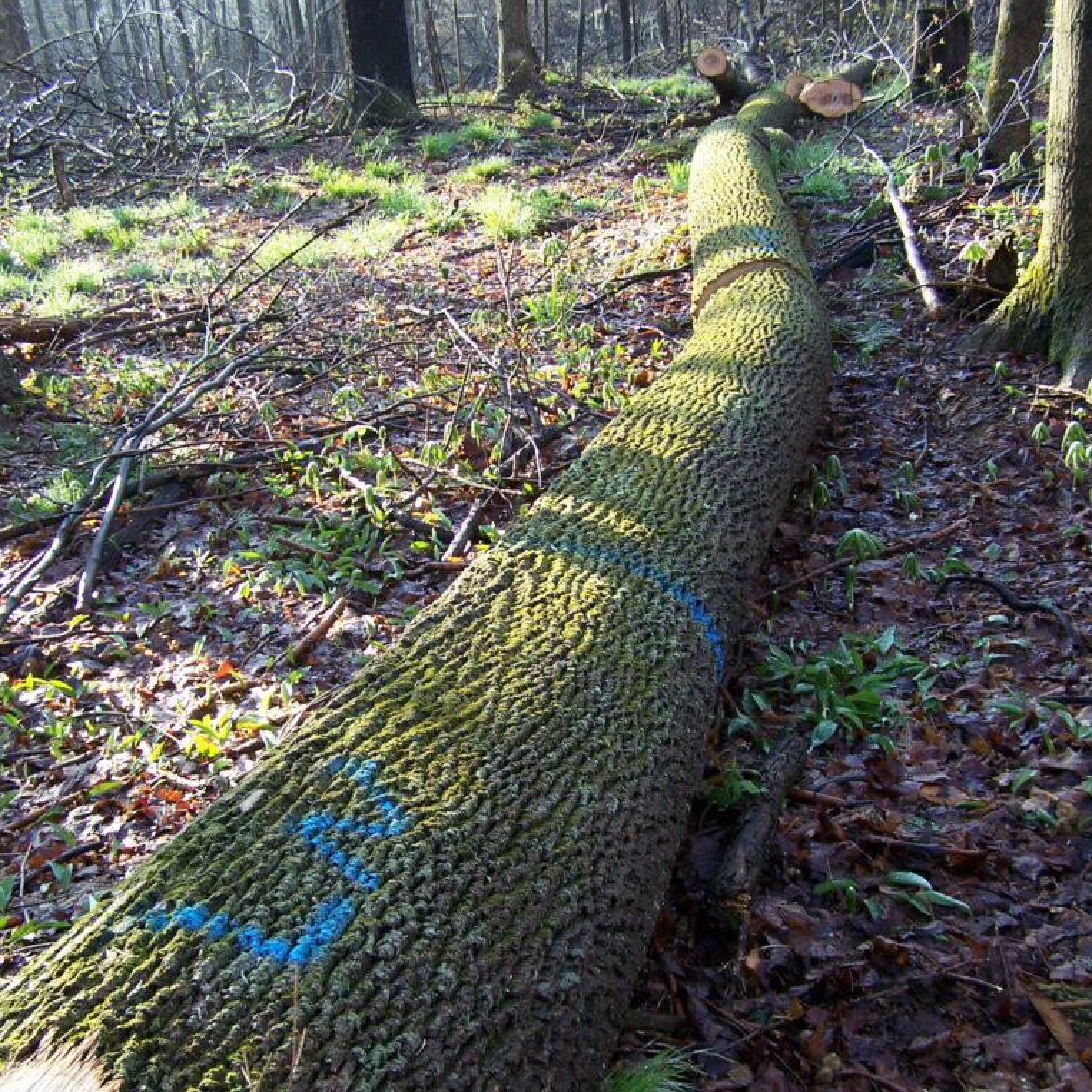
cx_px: 545
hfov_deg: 37.6
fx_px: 1606
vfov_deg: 37.5
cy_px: 633
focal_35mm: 45
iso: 80
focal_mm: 6.3
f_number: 2.8
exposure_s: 1/80
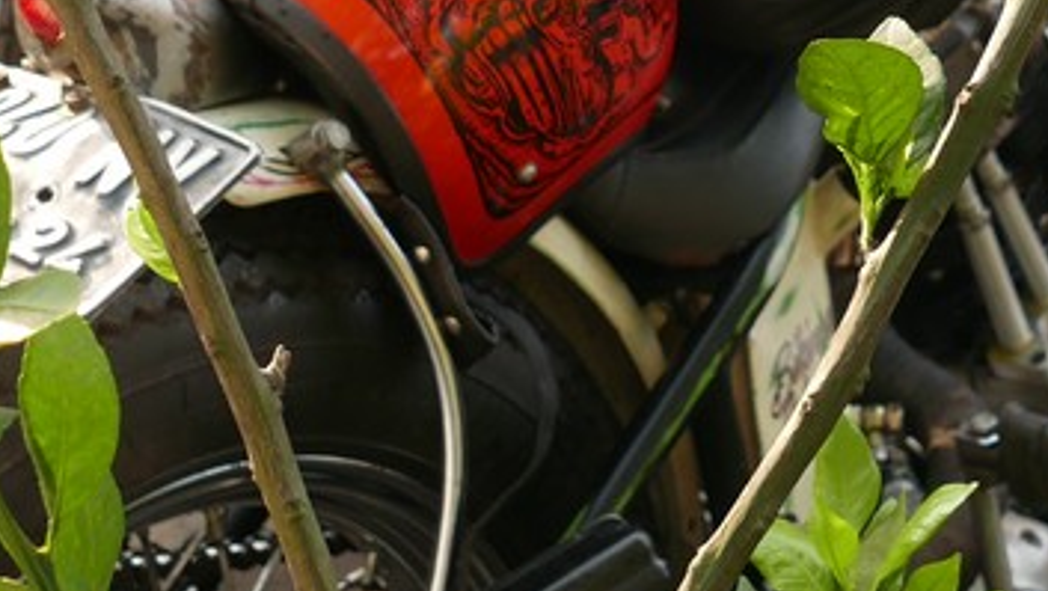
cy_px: 40
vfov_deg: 16.3
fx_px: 2030
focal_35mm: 73
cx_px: 710
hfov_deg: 28.7
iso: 200
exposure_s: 1/160
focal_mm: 10.9
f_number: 2.8
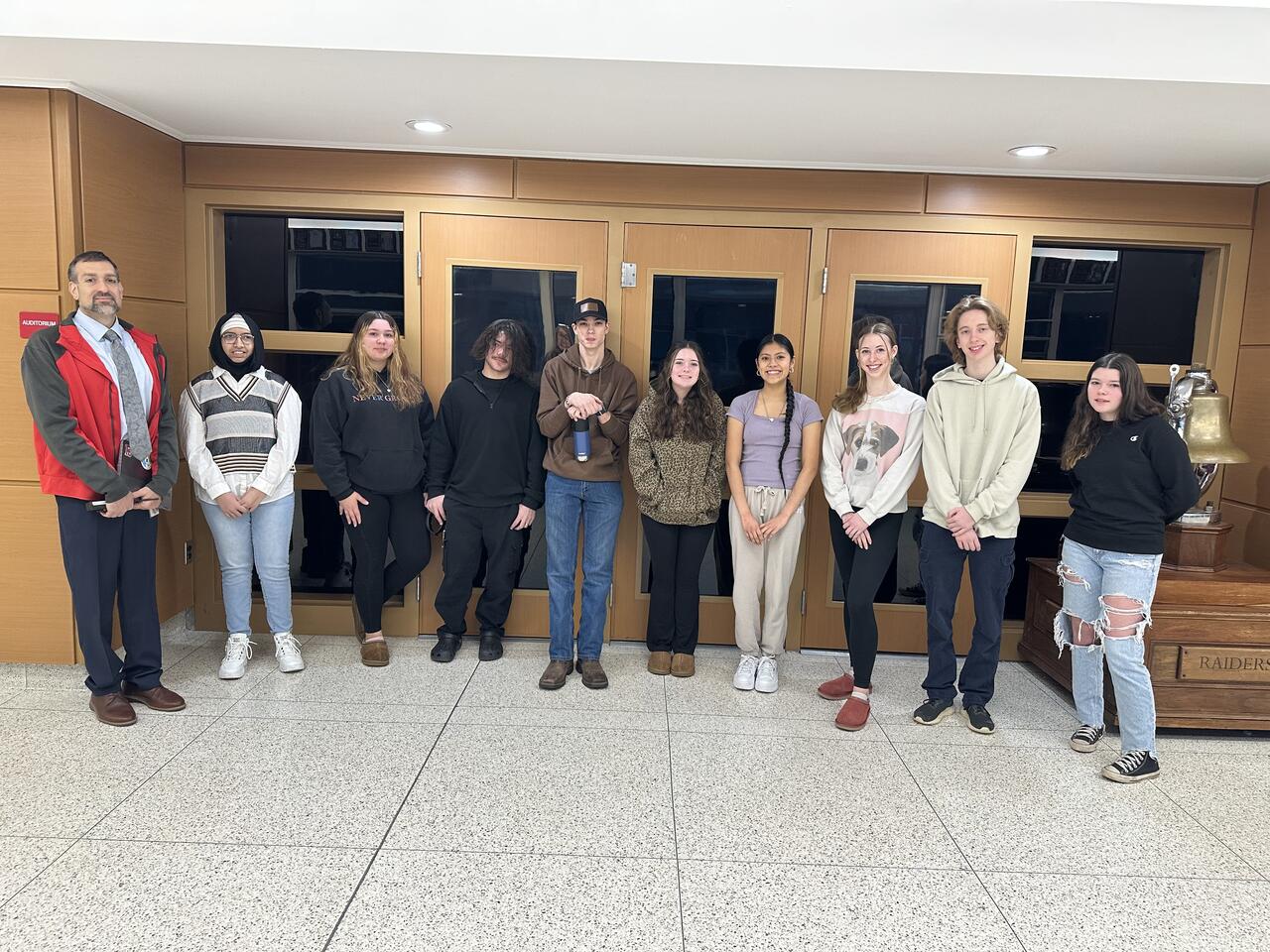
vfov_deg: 56.8
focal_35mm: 24
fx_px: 881
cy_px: 476
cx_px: 635
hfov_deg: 71.6
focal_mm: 6.86
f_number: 1.78
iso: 200
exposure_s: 1/60
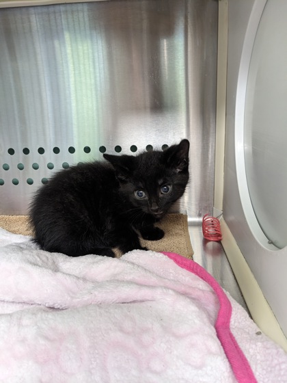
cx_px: 144
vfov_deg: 65.3
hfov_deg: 51.4
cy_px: 192
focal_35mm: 27
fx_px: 298
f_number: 1.73
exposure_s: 1/24
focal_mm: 4.38
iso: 223
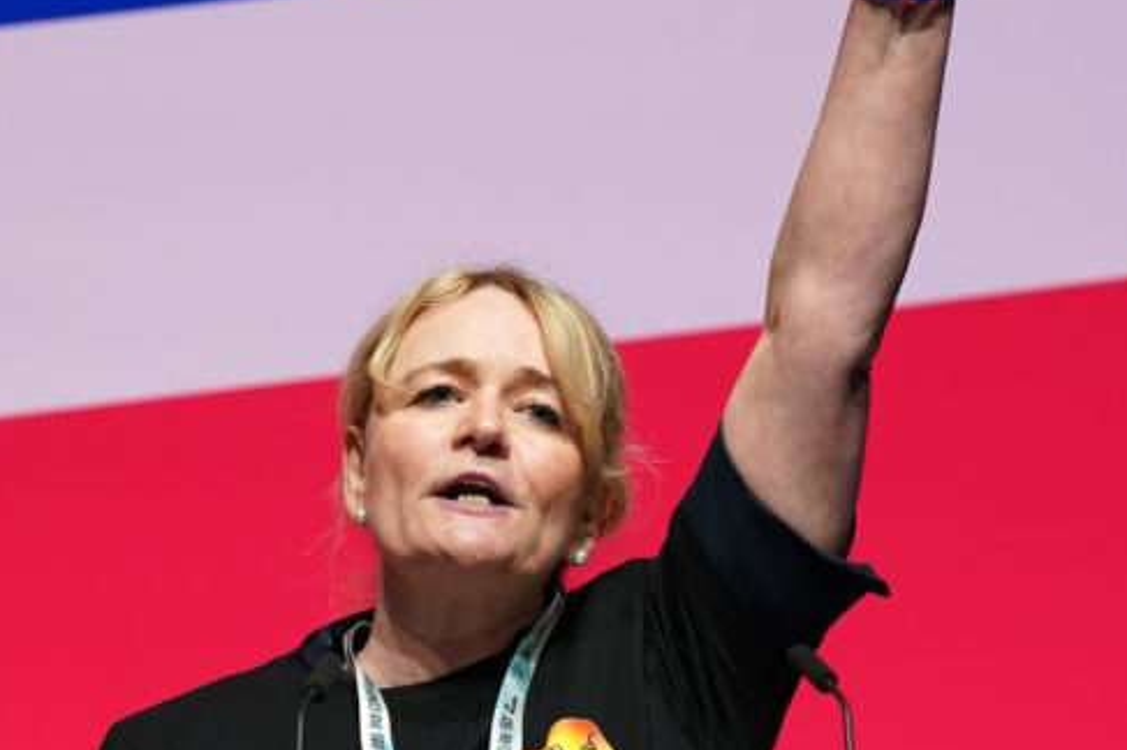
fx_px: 10073
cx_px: 569
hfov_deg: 6.4
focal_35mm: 322
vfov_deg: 4.3
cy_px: 352
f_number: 4
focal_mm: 136
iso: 1600
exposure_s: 1/200
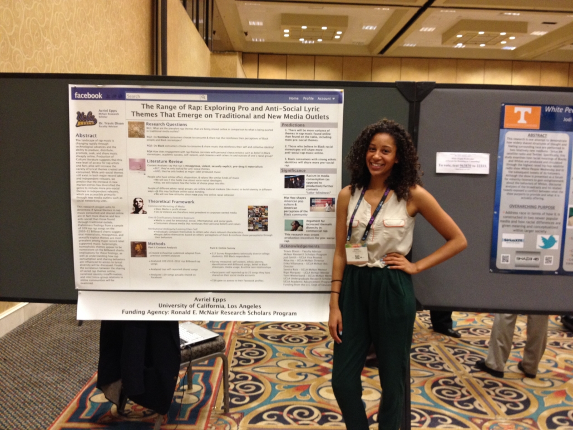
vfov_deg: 40.7
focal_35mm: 35
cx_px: 286
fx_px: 579
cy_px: 215
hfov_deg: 52.6
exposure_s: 1/20
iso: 200
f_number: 2.4
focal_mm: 4.28
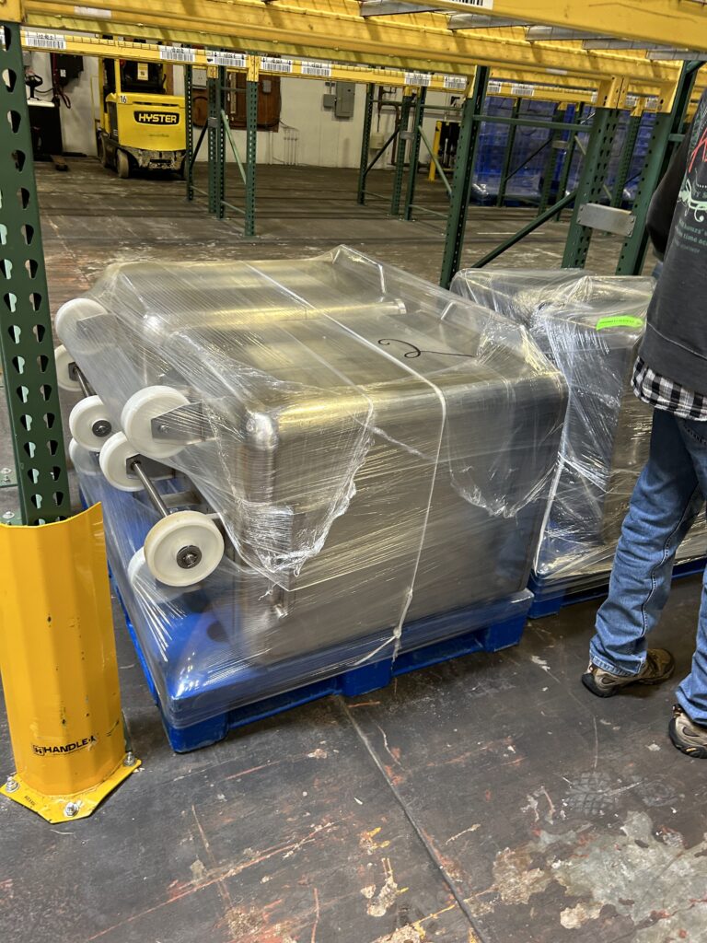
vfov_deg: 67.3
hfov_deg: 53.1
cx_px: 354
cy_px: 472
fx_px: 708
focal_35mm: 26
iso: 160
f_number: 1.5
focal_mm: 5.7
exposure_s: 1/60
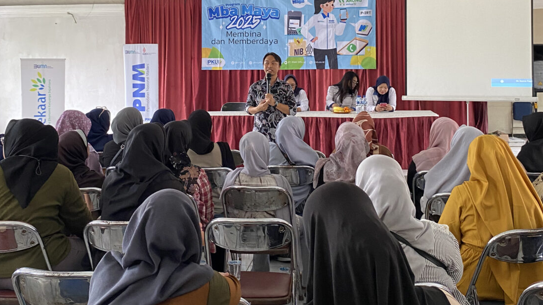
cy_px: 72
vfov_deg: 26.7
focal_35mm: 44
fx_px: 633
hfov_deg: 46.4
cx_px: 275
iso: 125
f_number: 1.8
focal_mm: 4.25
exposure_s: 1/73
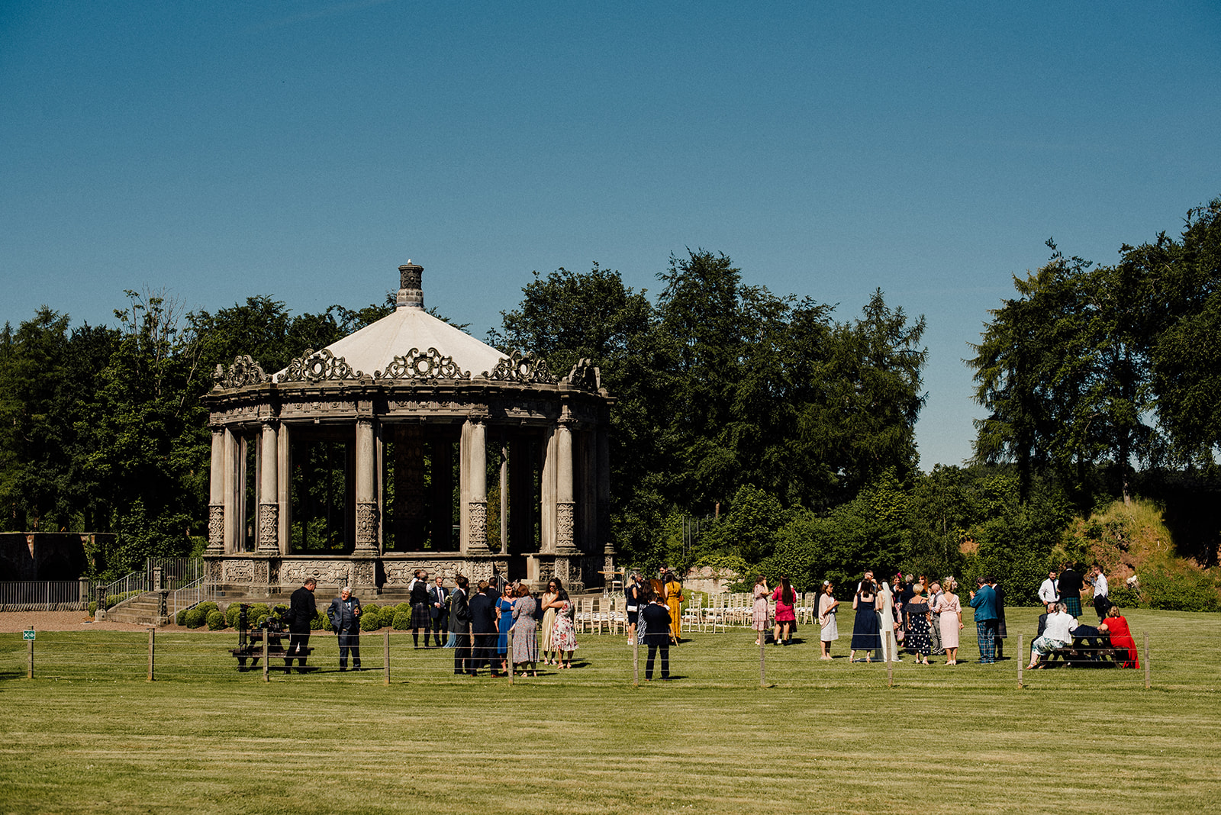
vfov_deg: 27.0
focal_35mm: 50
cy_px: 408
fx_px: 1696
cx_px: 610
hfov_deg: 39.6
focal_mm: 50
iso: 100
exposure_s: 1/1600
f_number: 5
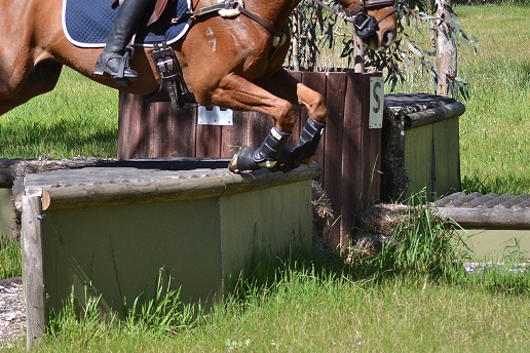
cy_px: 65
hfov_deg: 11.2
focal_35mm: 184
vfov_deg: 7.4
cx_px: 233
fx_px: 2710
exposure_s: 1/1250
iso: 400
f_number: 5
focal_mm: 55
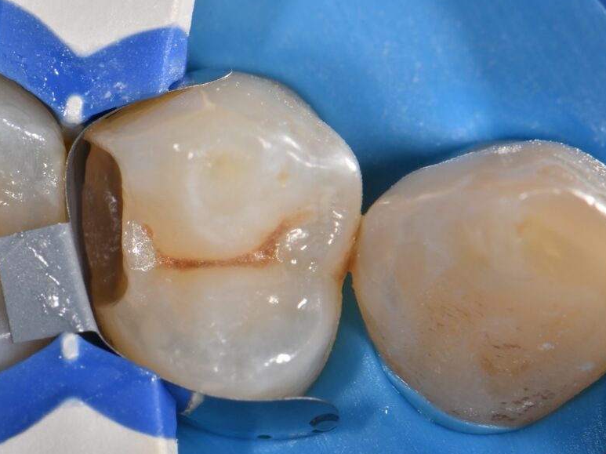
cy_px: 249
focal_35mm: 200
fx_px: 3500
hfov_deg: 9.9
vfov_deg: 7.4
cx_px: 210
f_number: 32
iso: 200
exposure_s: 1/160
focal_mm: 105
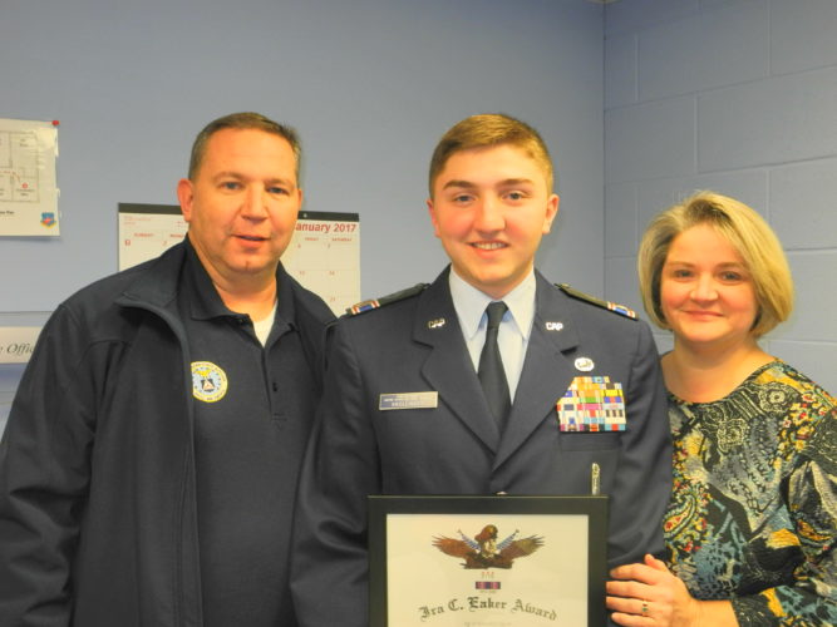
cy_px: 314
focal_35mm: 41
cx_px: 418
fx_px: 991
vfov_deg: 35.1
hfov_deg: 45.8
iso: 200
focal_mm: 8.8
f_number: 3.5
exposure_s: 1/50
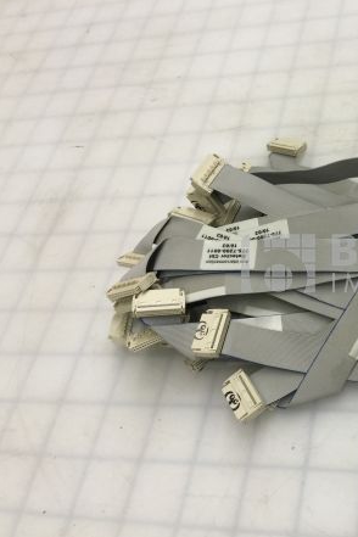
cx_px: 363
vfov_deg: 47.4
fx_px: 612
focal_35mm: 41
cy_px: 264
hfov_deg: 30.2
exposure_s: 1/30
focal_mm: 4.15
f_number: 2.2
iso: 40
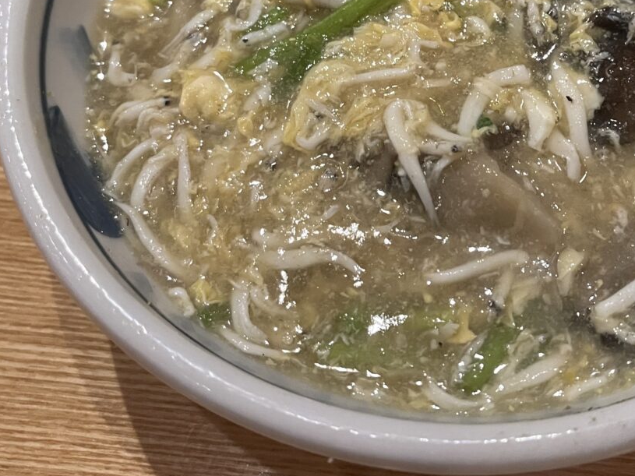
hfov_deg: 38.4
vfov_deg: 29.1
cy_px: 101
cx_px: 433
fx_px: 899
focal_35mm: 49
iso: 400
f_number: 1.6
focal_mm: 5.1
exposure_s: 1/50
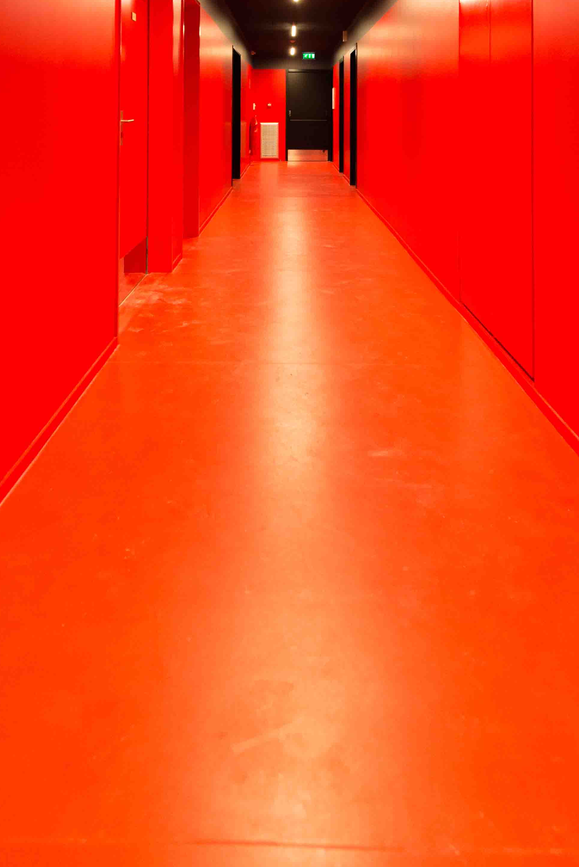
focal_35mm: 29
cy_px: 102
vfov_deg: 55.9
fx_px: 699
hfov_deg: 45.0
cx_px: 285
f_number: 3.3
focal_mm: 14
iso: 800
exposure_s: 1/45
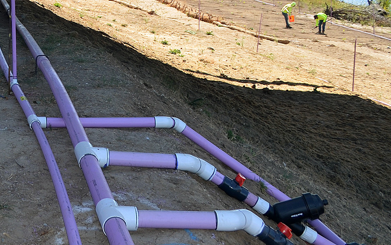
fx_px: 778
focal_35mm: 73
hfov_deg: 25.4
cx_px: -77
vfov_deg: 17.4
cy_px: -8
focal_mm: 18
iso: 100
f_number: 5.6
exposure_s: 1/200
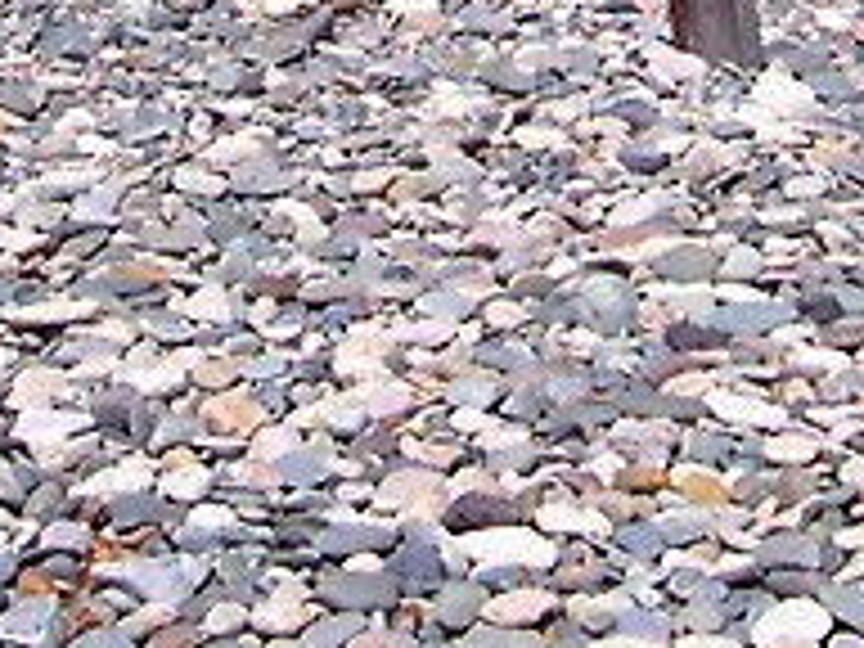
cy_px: -432
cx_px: 454
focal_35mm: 142
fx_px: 3544
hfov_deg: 13.9
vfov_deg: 10.0
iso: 80
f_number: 5.1
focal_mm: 5.6
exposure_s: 1/1323
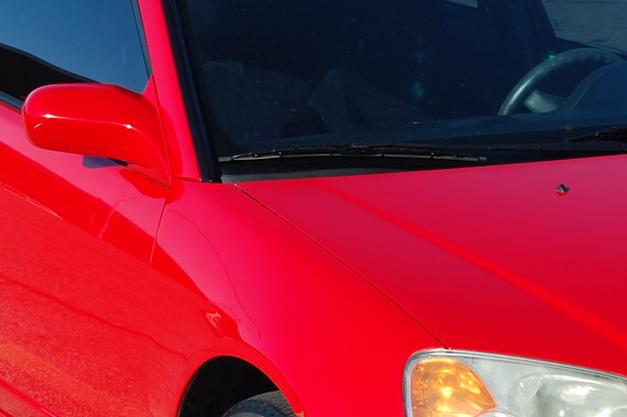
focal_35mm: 149
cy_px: 243
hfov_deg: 13.7
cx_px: 489
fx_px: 2593
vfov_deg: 9.2
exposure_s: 1/320
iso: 200
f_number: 9
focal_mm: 38
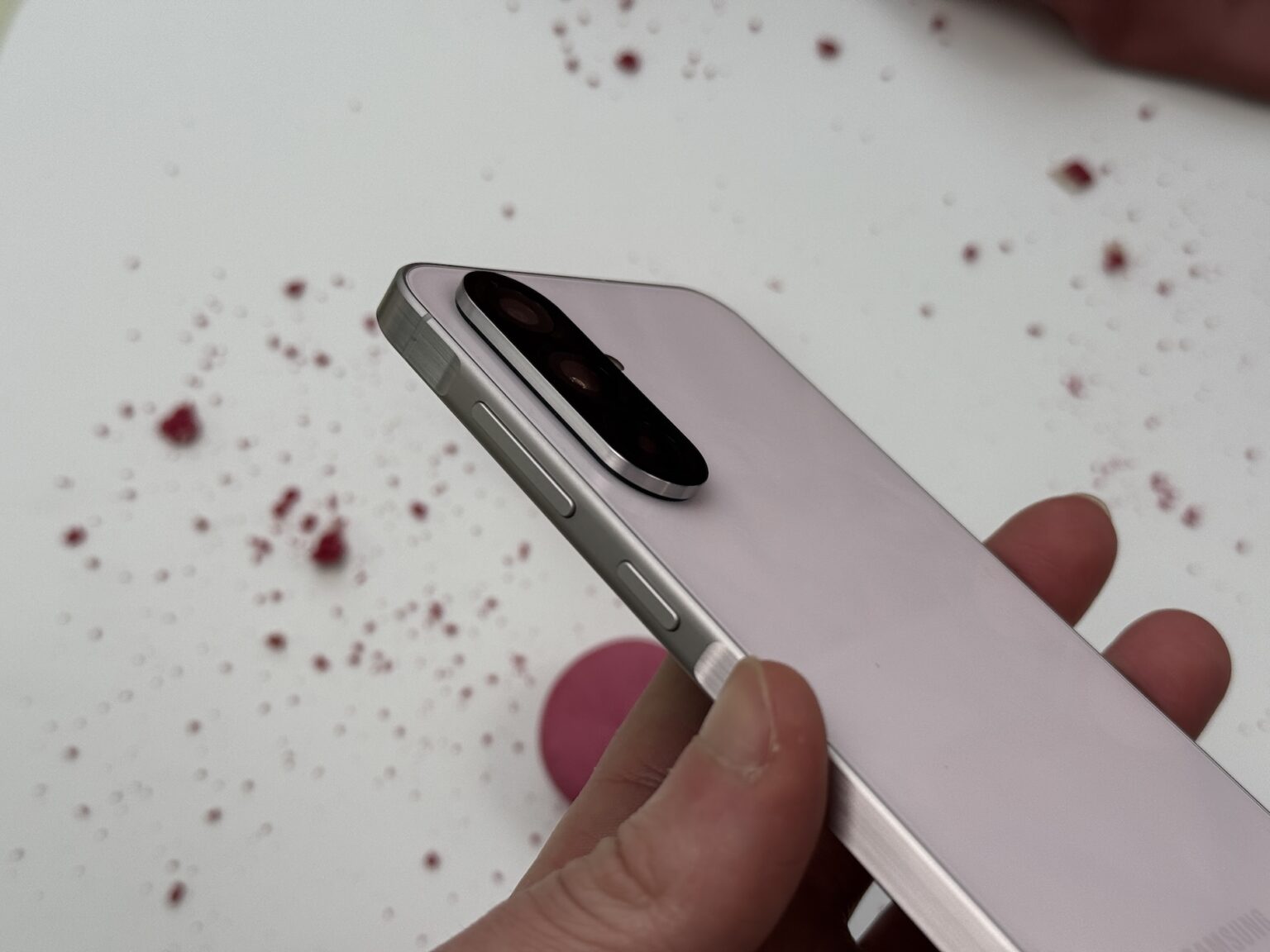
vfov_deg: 30.3
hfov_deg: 39.7
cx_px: 635
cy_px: 476
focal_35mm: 48
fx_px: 1761
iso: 80
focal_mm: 6.76
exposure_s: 1/1330
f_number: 1.78
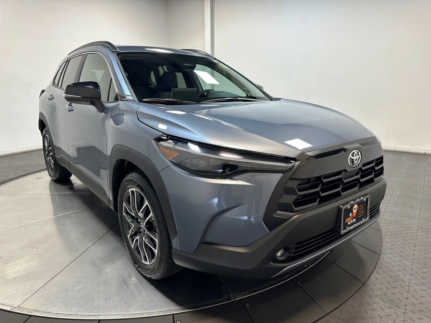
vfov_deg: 56.8
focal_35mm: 24
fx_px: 299
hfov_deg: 71.6
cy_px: 162
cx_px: 216
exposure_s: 1/60
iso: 320
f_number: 1.78
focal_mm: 6.86
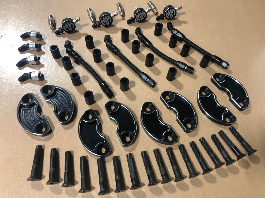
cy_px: 99
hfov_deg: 63.4
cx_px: 132
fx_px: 214
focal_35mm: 28
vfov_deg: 49.7
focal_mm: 3.99
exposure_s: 1/24
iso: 40
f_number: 1.8
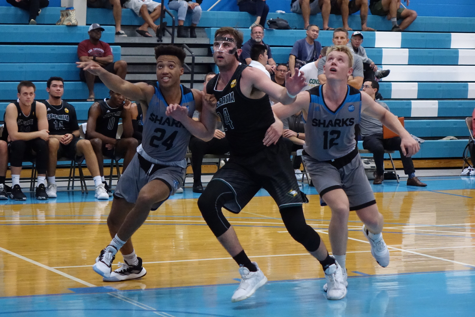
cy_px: 158
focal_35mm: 114
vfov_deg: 12.0
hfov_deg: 17.9
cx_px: 238
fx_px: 1505
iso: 4000
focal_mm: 41.83
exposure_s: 1/1000
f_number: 2.8
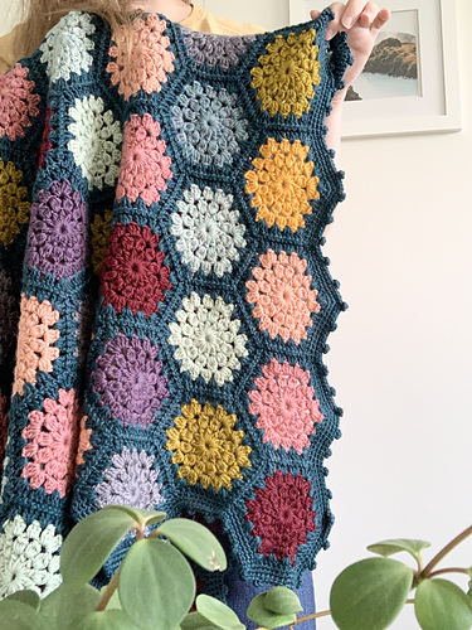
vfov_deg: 56.8
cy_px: 315
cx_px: 236
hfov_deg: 44.2
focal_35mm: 32
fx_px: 582
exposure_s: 1/41
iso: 320
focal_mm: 2.87
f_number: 2.2
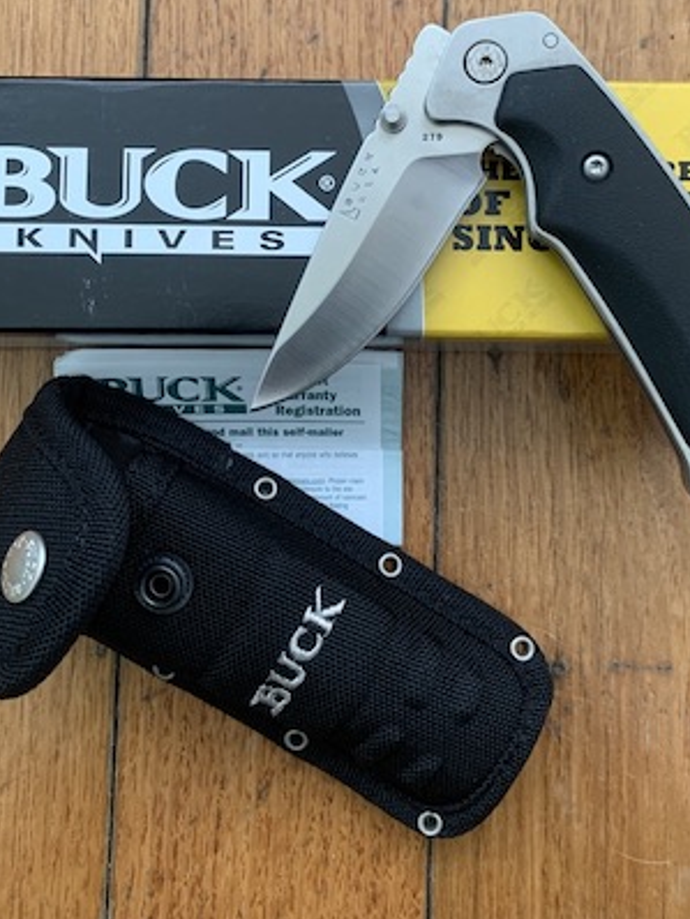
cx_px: 352
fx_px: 982
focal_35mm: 37
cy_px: 304
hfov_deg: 38.7
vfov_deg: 49.2
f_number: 1.8
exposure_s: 1/60
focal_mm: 4.25
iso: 200
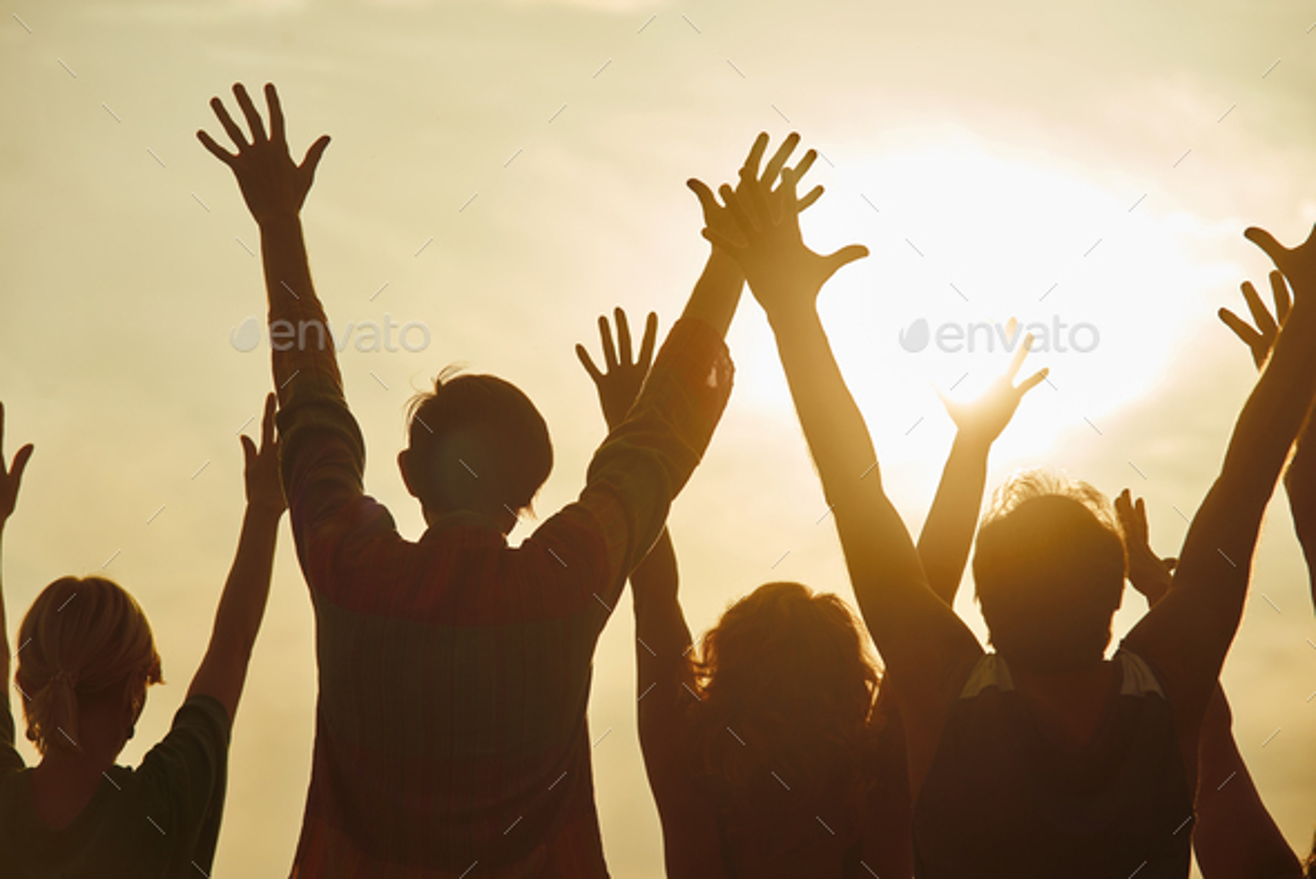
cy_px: 440
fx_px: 4754
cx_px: 658
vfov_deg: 10.6
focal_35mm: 130
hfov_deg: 15.8
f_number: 7.1
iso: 100
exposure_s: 1/1250
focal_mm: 130
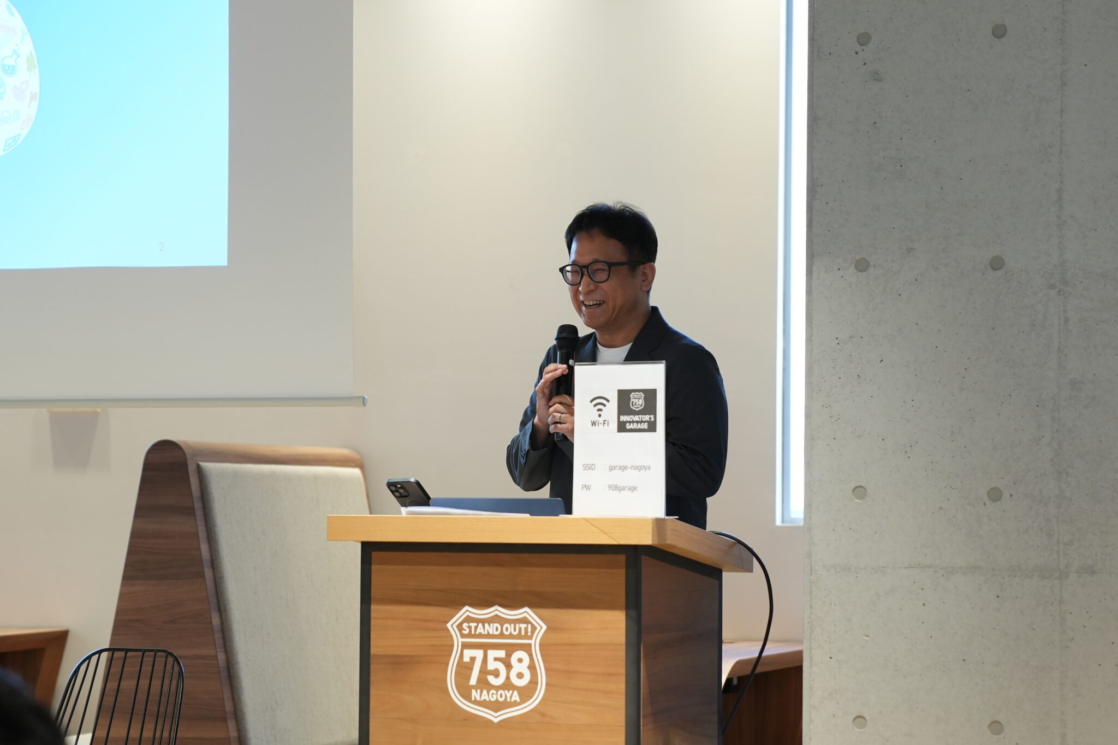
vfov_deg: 13.0
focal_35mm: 105
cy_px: 372
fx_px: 3260
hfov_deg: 19.5
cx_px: 559
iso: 640
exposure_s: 1/125
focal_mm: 70
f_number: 2.8
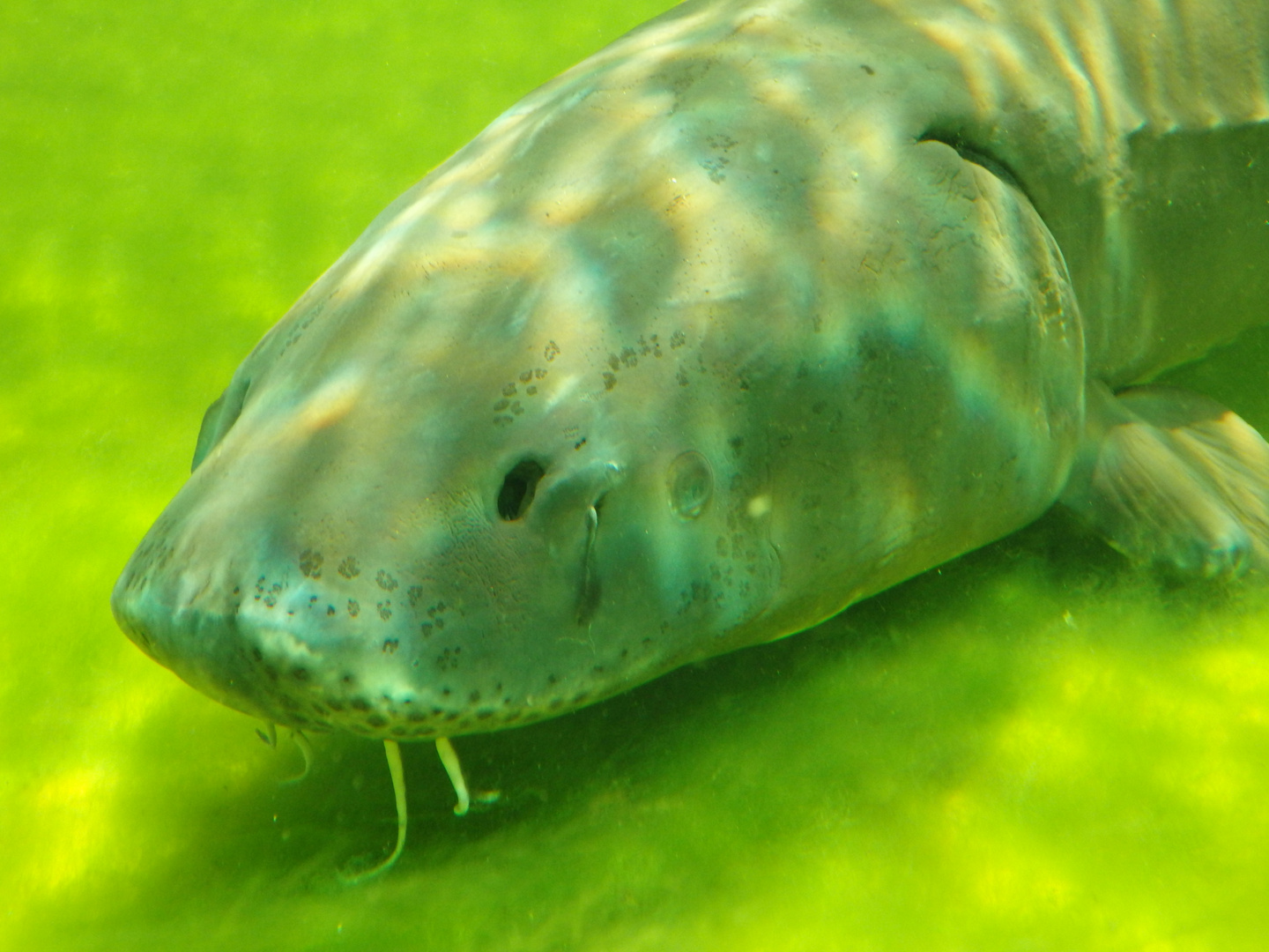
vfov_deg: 38.7
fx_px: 1356
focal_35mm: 37
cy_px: 476
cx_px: 634
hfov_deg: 50.1
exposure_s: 1/320
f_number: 3.6
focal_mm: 6.6
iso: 400
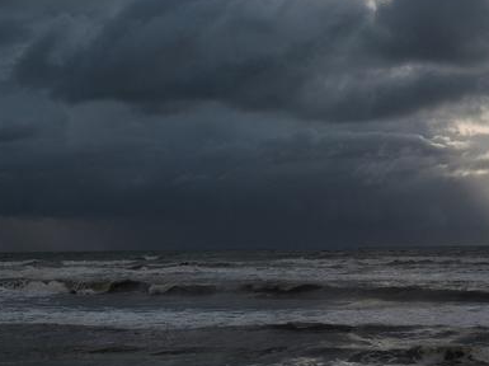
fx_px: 1468
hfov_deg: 18.8
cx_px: 114
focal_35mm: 104
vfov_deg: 14.0
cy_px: 1
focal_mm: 9
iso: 100
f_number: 4
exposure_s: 1/1600
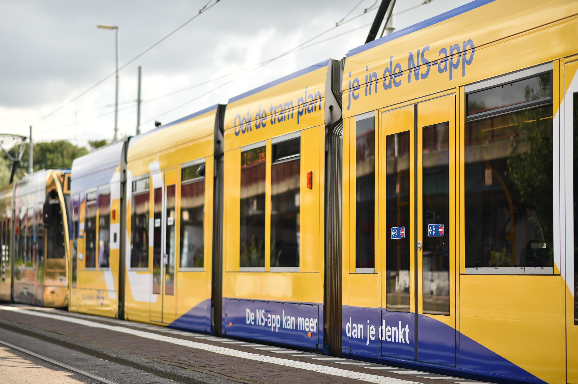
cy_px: 192
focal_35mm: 85
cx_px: 289
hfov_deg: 23.9
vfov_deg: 16.1
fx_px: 1364
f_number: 1.8
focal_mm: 85
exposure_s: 1/1600
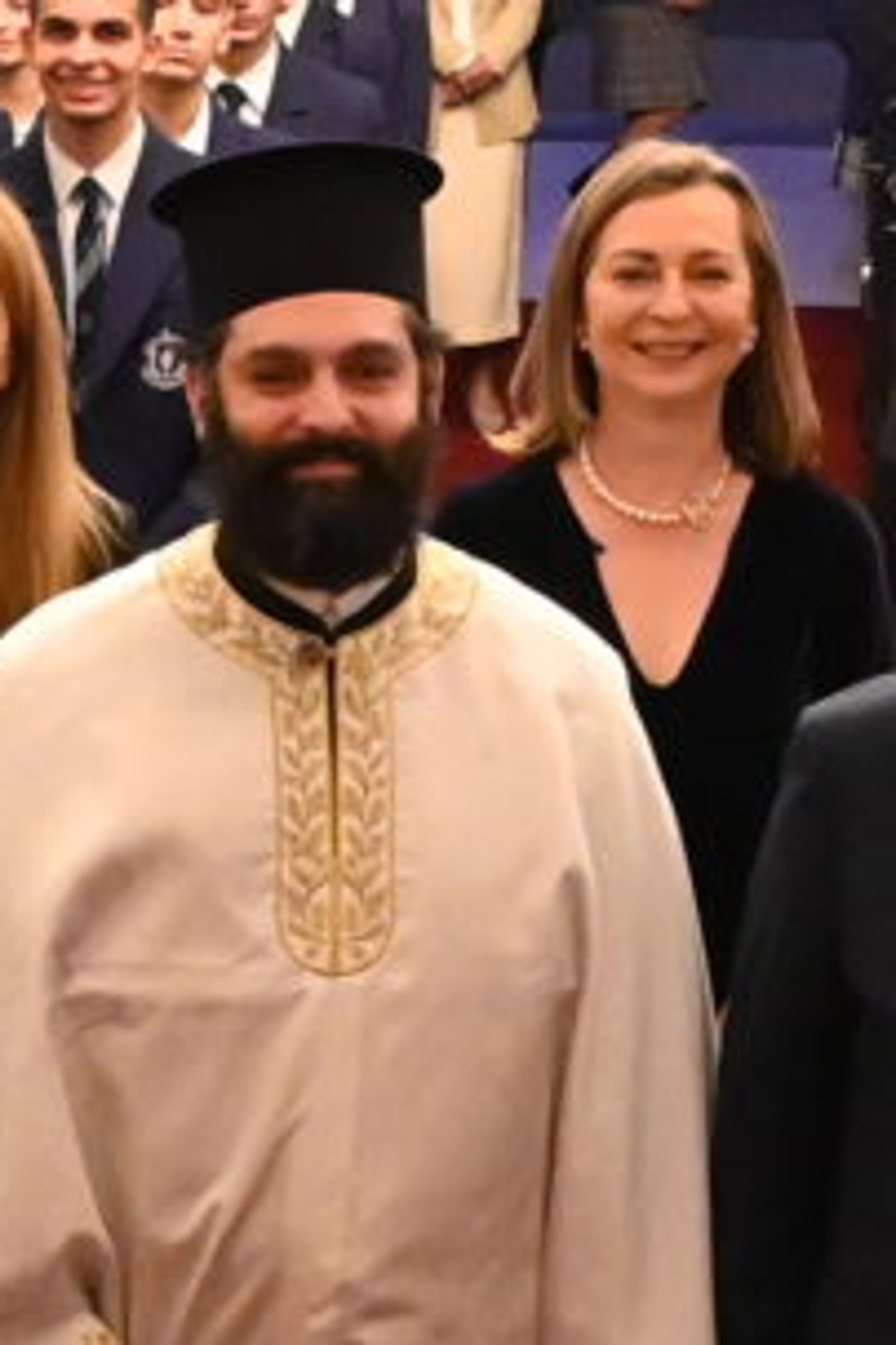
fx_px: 5674
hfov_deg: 9.0
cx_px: 399
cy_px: 380
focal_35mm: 152
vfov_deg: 13.5
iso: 3200
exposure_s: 1/125
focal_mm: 12
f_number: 3.5
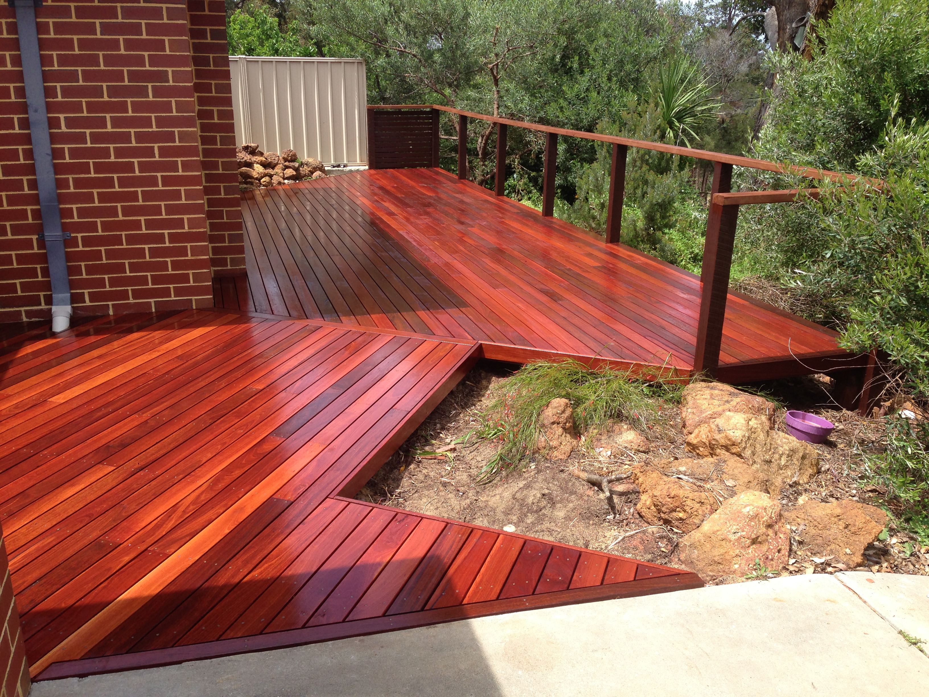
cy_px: 348
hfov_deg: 55.4
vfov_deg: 42.9
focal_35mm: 33
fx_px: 886
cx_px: 464
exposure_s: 1/742
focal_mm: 4.12
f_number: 2.4
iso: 50
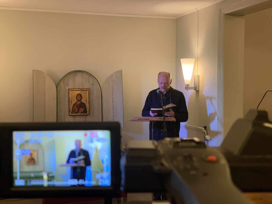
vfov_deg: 28.0
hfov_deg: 36.8
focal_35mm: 52
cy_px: 102
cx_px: 136
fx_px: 409
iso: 125
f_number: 2.4
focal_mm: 6
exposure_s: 1/50
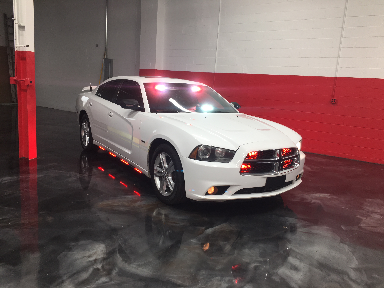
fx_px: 322
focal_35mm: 29
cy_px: 144
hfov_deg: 61.7
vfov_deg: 48.2
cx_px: 192
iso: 25
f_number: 2.2
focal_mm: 4.15
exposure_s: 1/33
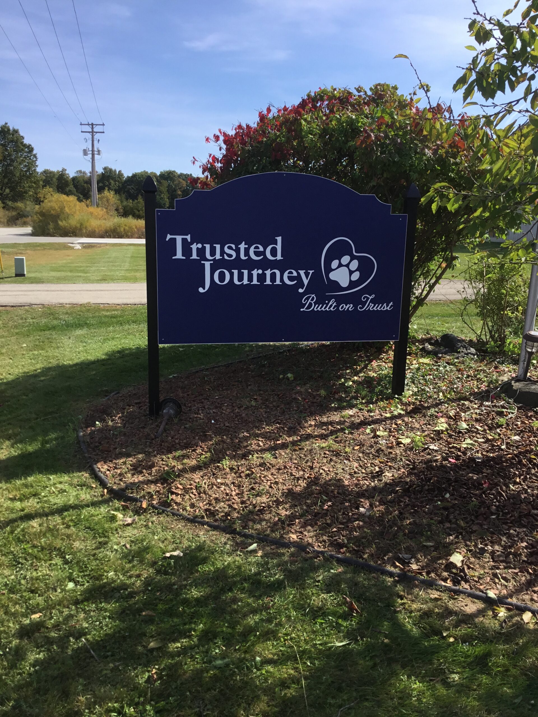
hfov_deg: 45.4
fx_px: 642
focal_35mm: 31
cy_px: 358
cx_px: 269
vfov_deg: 58.4
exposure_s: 1/916
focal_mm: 3.3
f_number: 2.4
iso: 25
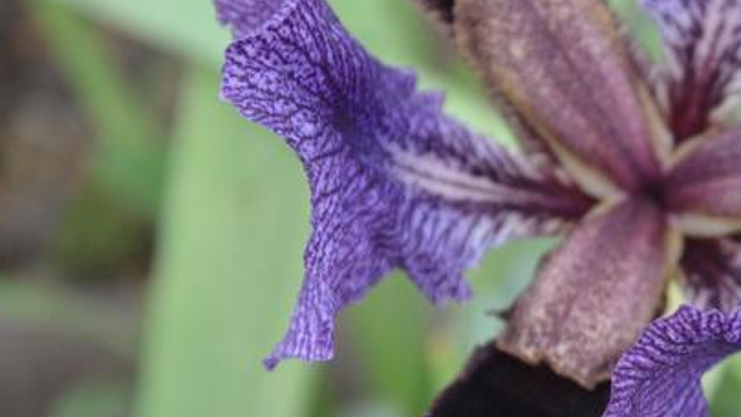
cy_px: 162
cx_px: 628
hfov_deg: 5.3
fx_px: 8004
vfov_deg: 3.0
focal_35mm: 407
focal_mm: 105
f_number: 5.6
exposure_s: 1/125
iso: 640
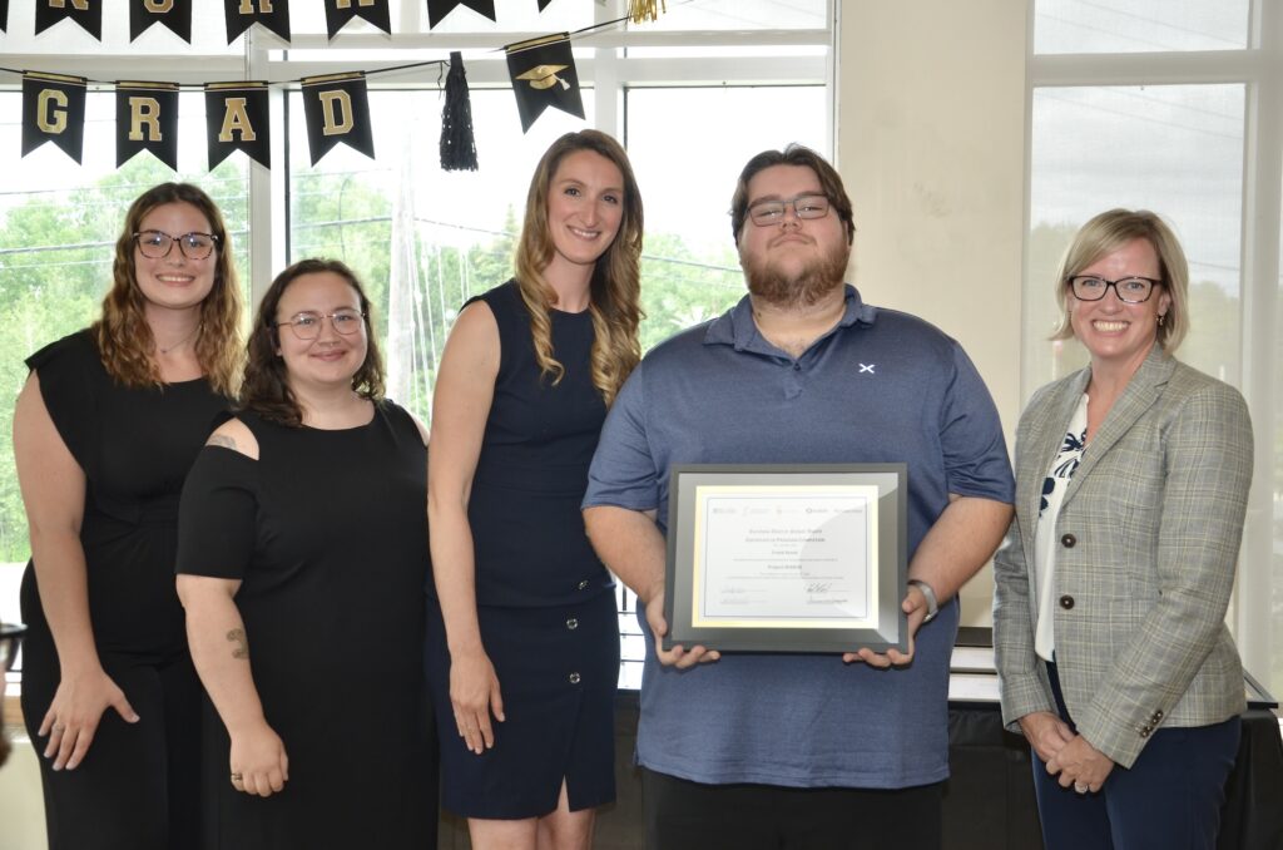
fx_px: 1494
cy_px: 425
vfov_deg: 31.7
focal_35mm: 42
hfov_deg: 46.5
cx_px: 642
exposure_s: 1/60
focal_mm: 28
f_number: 5.6
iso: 320
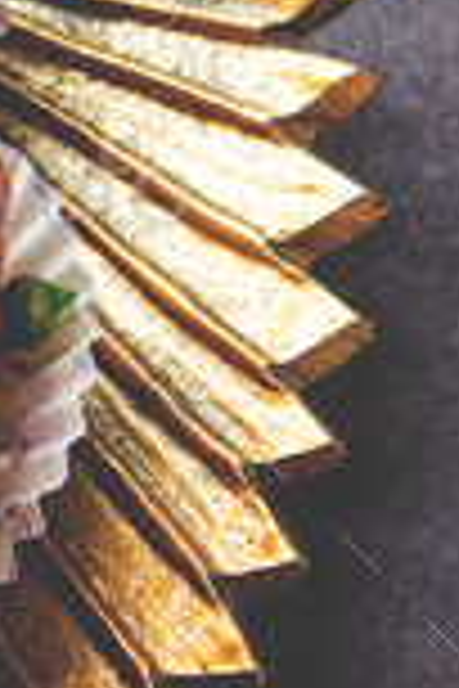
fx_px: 6636
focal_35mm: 347
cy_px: 157
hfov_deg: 3.9
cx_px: -698
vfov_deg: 5.9
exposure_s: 1/125
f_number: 5.6
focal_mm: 60
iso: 125
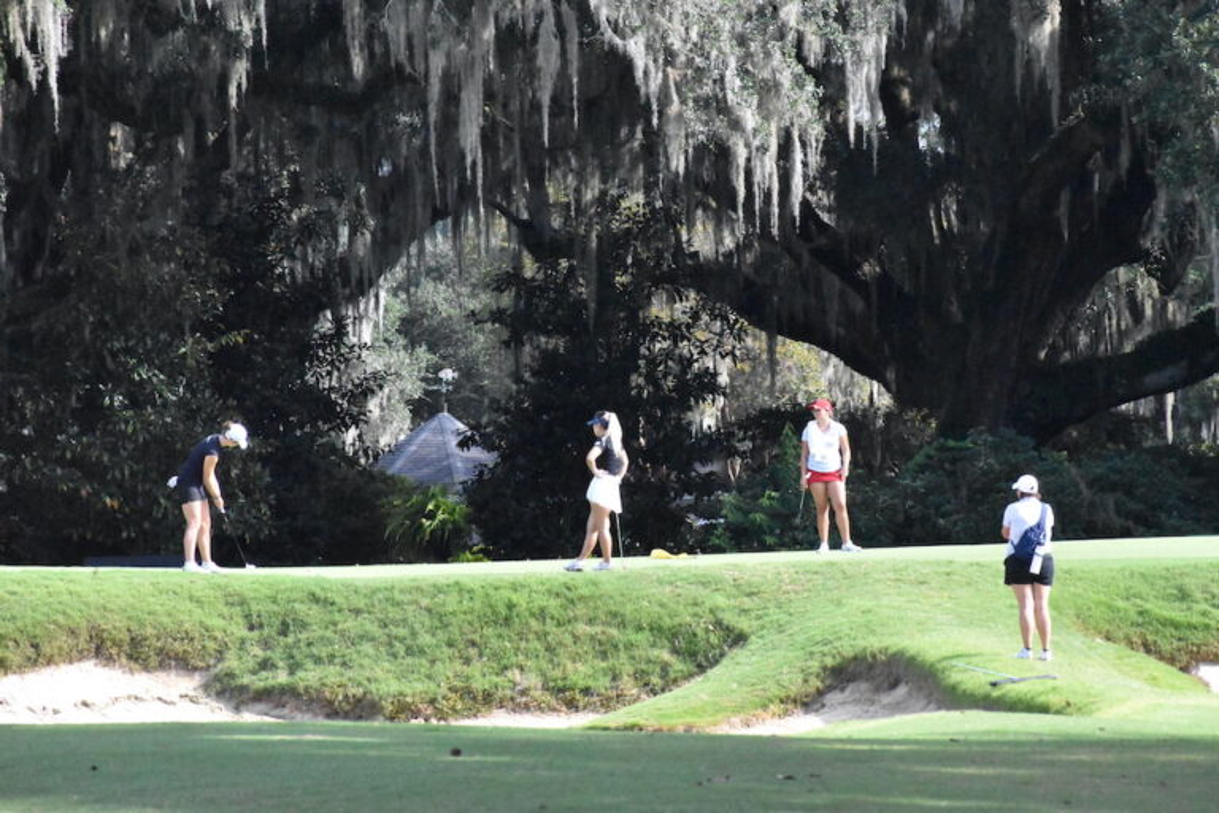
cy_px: 406
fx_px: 9142
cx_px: 610
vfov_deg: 5.1
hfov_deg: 7.6
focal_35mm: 270
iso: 11400
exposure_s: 1/3200
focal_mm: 180
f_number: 10
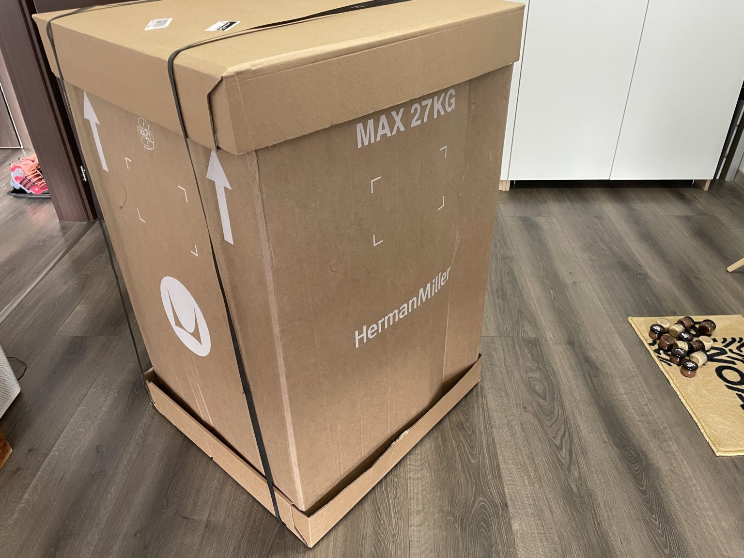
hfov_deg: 67.3
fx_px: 559
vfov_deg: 53.1
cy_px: 279
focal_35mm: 26
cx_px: 372
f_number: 1.6
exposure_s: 1/60
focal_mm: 4.2
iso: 320
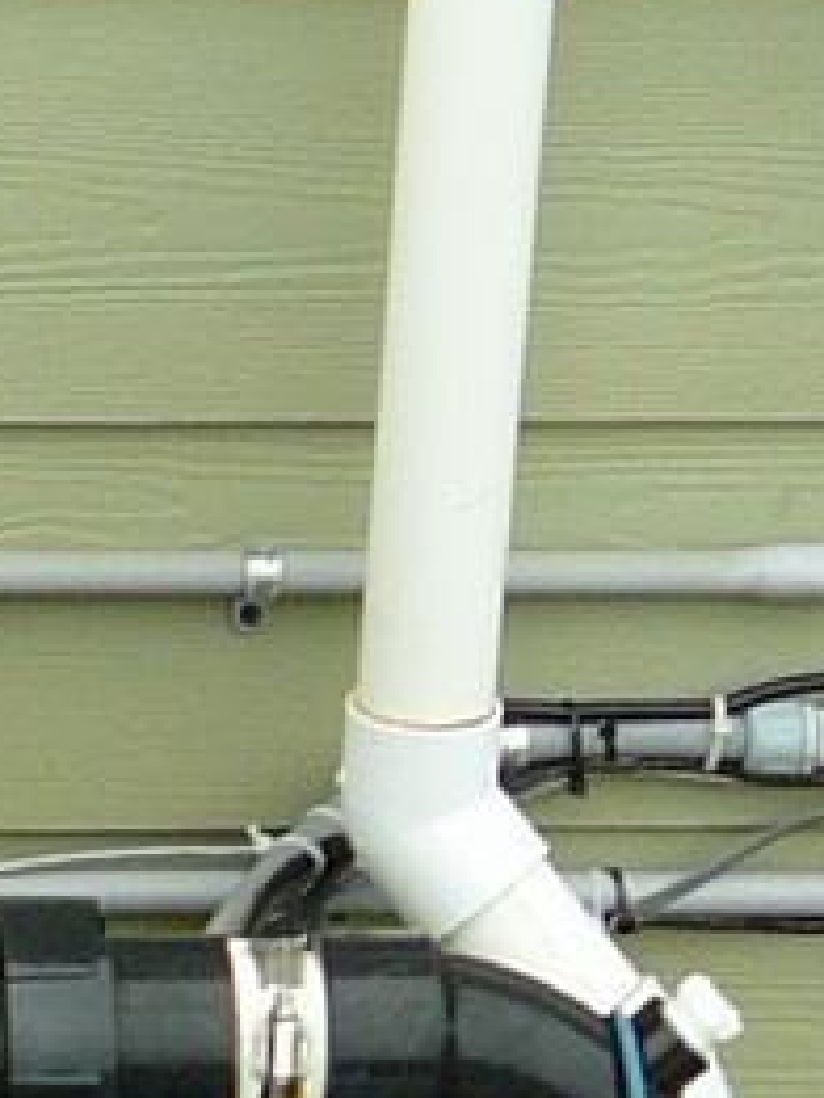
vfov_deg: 9.3
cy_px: 1691
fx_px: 6533
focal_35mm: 206
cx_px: -904
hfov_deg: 6.9
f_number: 2.8
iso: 80
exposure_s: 1/320
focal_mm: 5.2
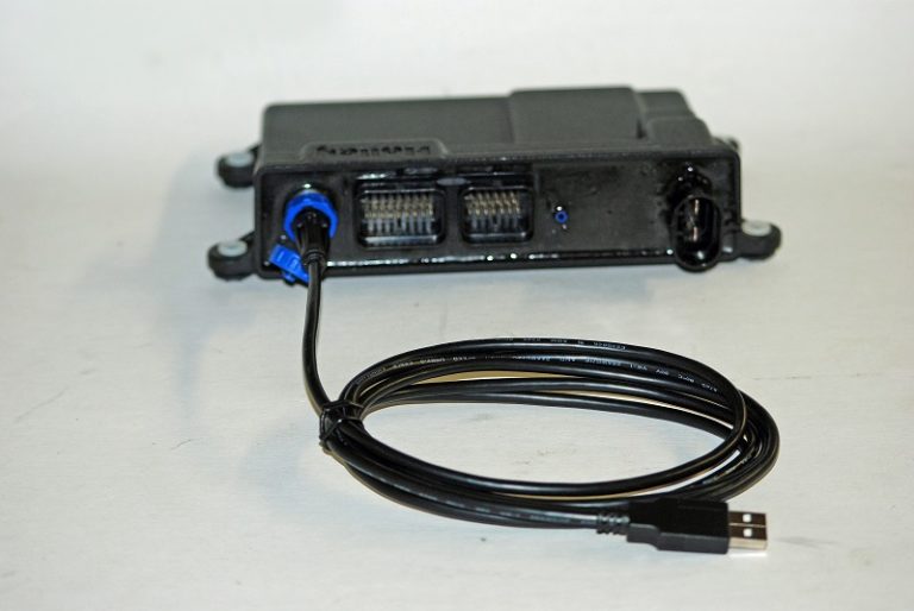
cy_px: 306
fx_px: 2669
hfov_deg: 19.4
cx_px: 457
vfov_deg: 13.1
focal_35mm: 105
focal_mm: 70
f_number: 4
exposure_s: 1/60
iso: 200
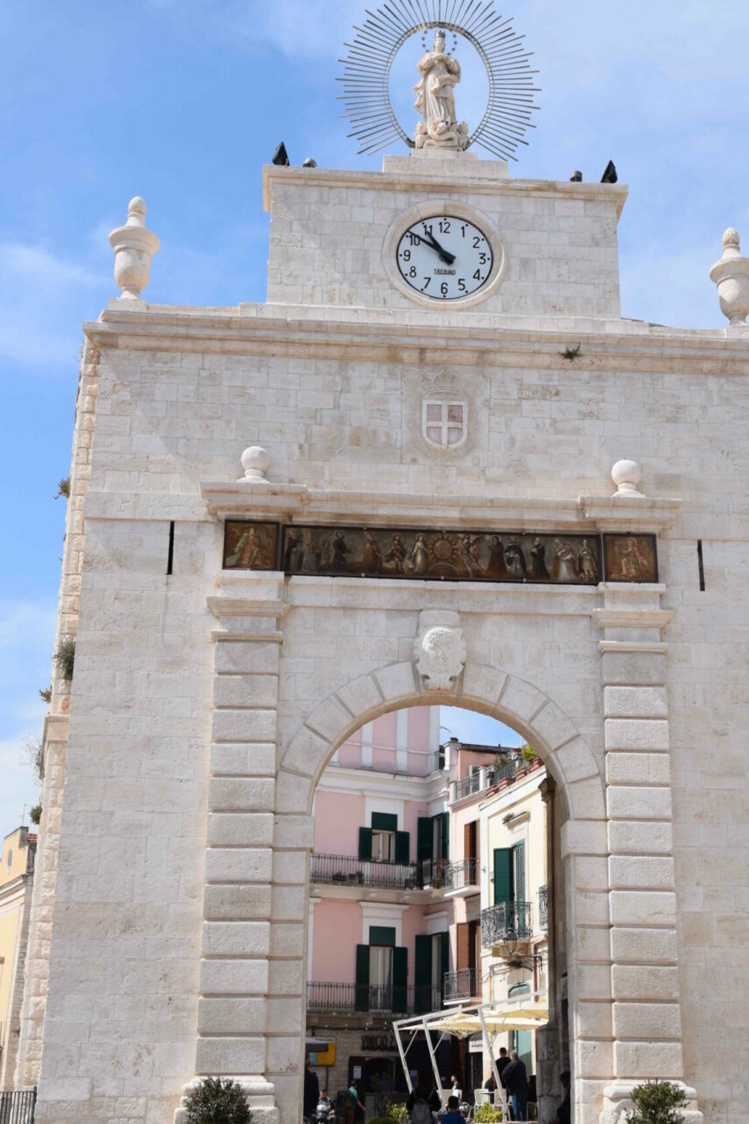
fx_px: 1467
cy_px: 556
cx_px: 442
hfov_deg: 28.6
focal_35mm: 47
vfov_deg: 41.9
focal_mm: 26
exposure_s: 1/400
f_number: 10
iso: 200
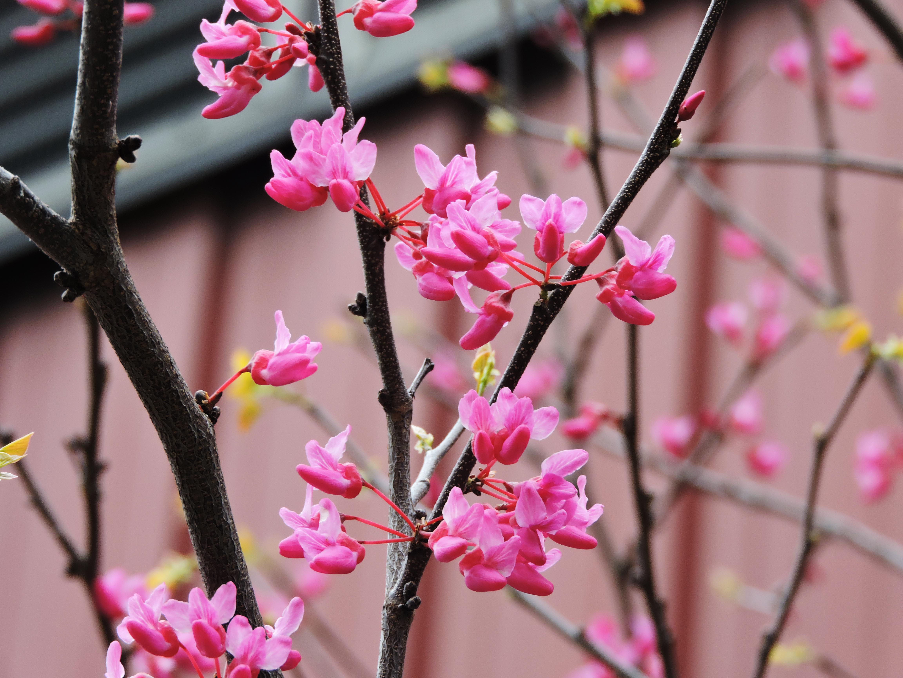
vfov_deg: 5.5
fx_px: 7043
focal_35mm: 270
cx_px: 452
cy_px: 339
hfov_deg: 7.3
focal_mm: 48.4
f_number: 5.5
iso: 125
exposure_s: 1/125
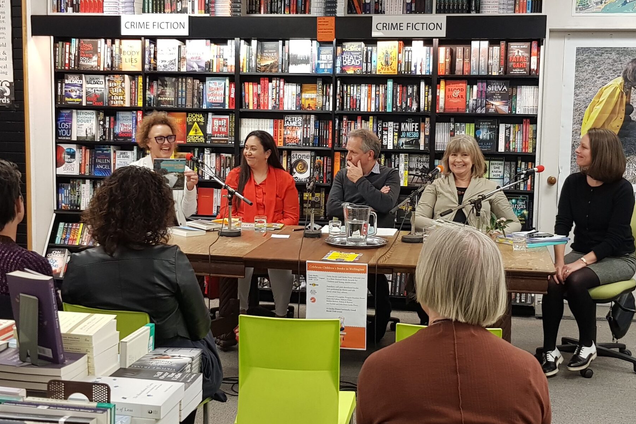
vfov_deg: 44.9
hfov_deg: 63.6
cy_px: 196
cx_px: 328
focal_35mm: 29
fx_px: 512
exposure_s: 1/50
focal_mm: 4.2
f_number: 1.7
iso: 125
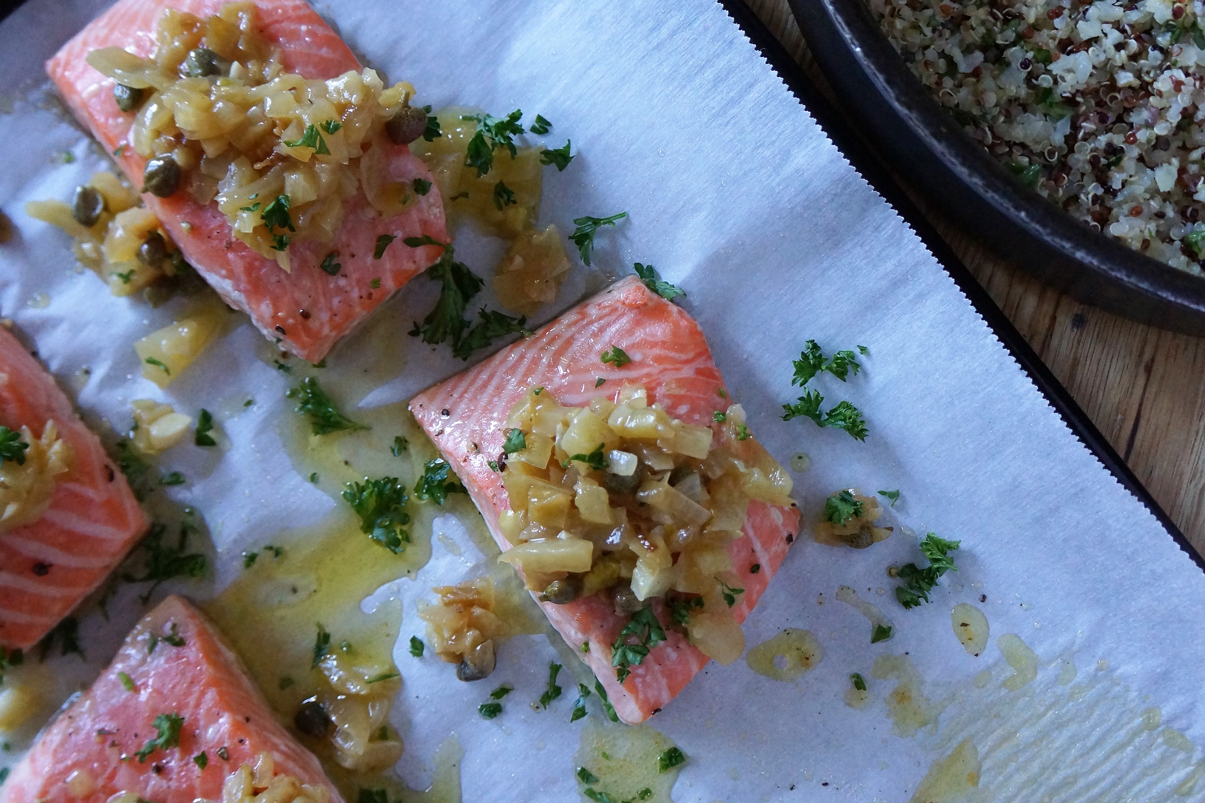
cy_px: 397
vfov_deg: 37.8
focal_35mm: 35
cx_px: 601
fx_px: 1171
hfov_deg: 54.4
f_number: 4
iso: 1600
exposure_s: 1/160
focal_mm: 22
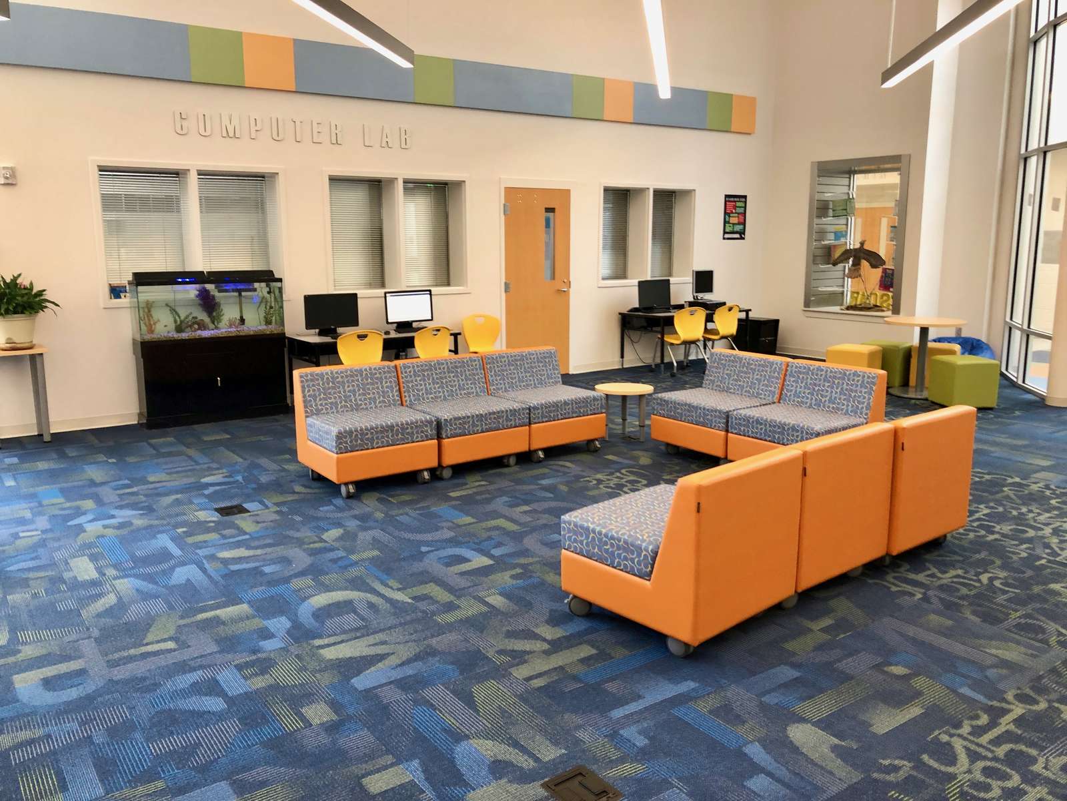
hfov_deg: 63.4
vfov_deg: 49.7
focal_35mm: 28
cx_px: 534
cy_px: 400
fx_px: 863
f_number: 1.8
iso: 40
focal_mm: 4
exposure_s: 1/19
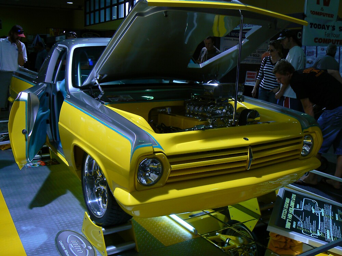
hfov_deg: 51.4
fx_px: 356
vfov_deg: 39.7
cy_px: 128
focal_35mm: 36
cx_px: 171
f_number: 4
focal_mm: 6
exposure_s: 1/50
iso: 80
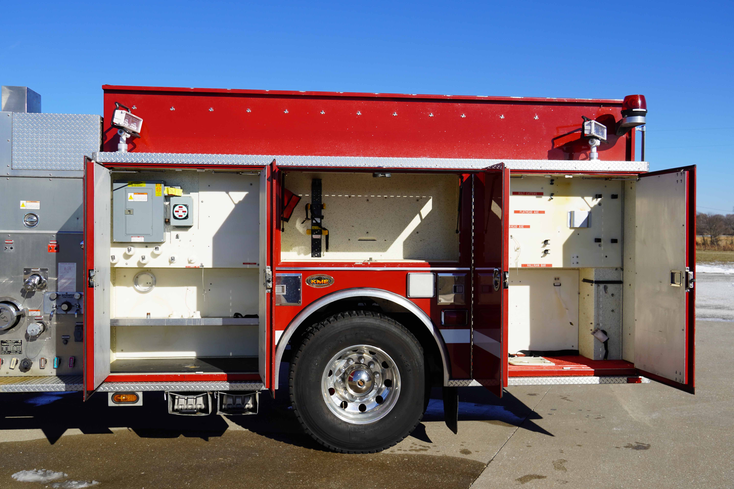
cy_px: 244
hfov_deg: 55.1
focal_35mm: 34
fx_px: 703
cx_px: 367
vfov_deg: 38.4
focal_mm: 23
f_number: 6.3
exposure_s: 1/500
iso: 100
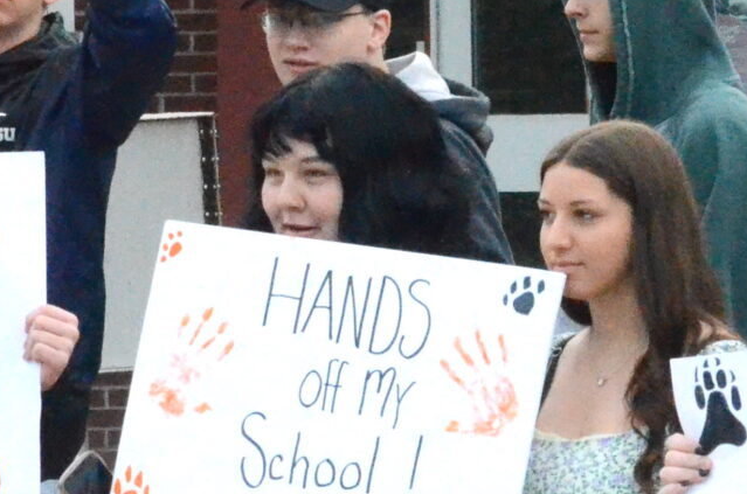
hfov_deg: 4.0
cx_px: 365
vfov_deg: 2.6
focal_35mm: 517
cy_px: 279
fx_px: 10704
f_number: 18
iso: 8000
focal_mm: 86
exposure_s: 1/1250
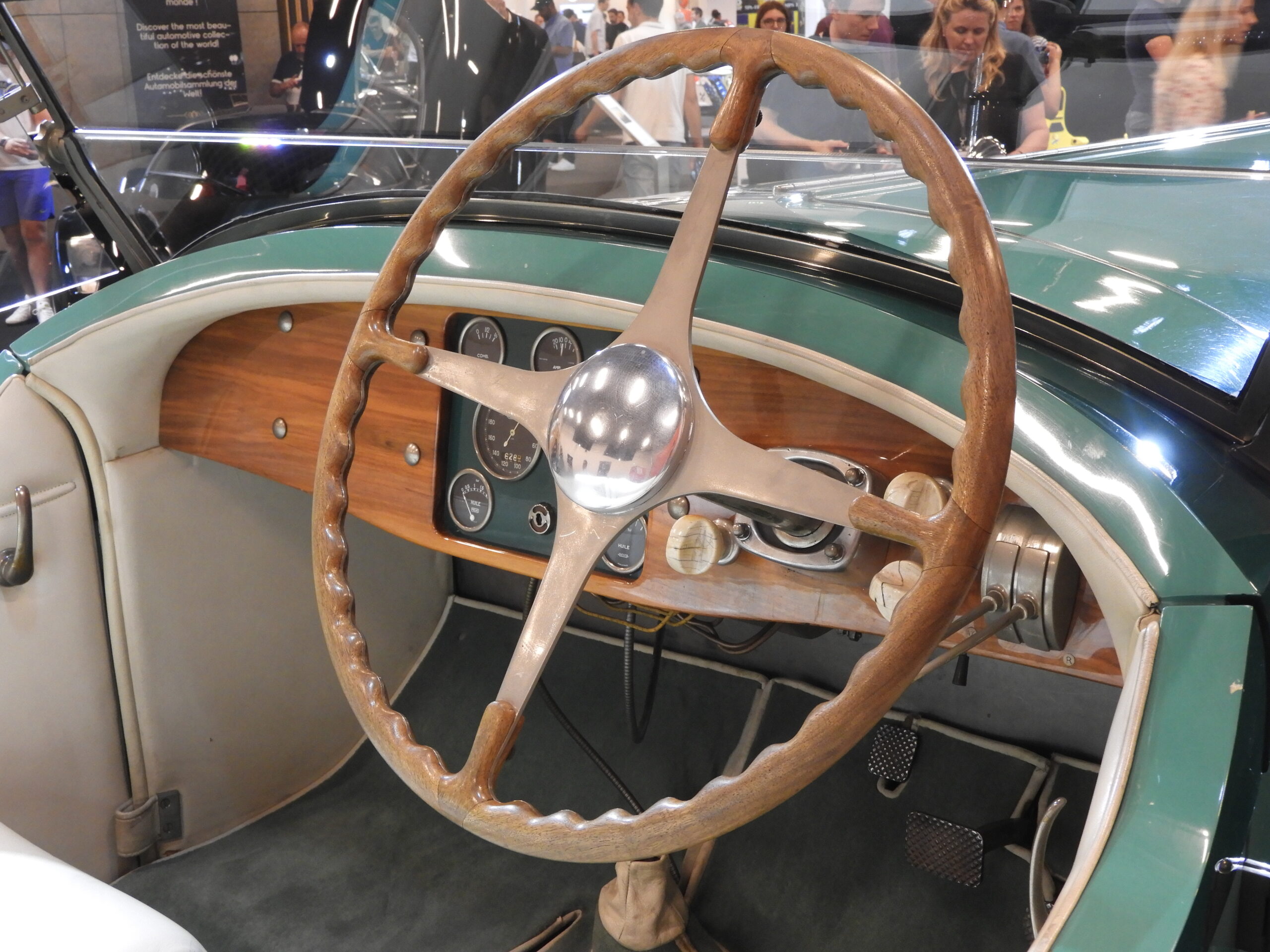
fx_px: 1651
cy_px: 476
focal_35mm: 45
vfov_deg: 32.2
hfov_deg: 42.1
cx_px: 635
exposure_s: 1/20
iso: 400
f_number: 4
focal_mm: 8.1
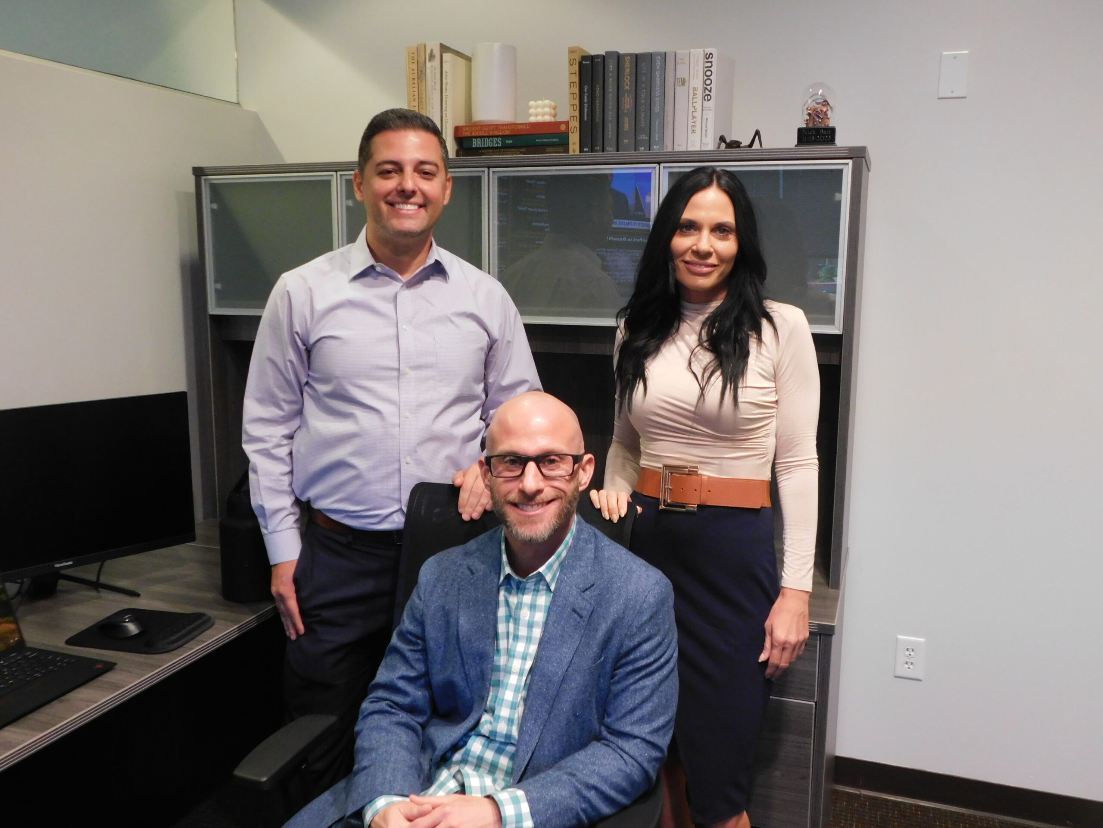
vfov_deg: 46.8
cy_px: 414
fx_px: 956
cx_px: 552
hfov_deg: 60.0
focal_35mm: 30
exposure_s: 1/30
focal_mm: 5.3
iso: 400
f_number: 3.2
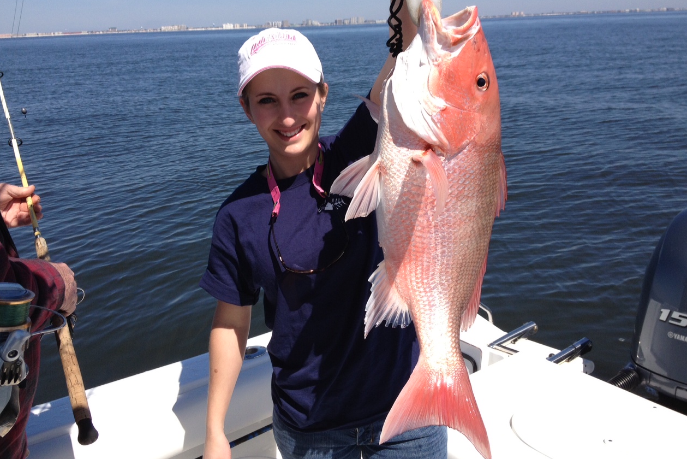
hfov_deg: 51.9
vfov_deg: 35.9
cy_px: 207
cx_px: 344
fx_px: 706
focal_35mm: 37
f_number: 2.4
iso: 50
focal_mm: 4.28
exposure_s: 1/1905
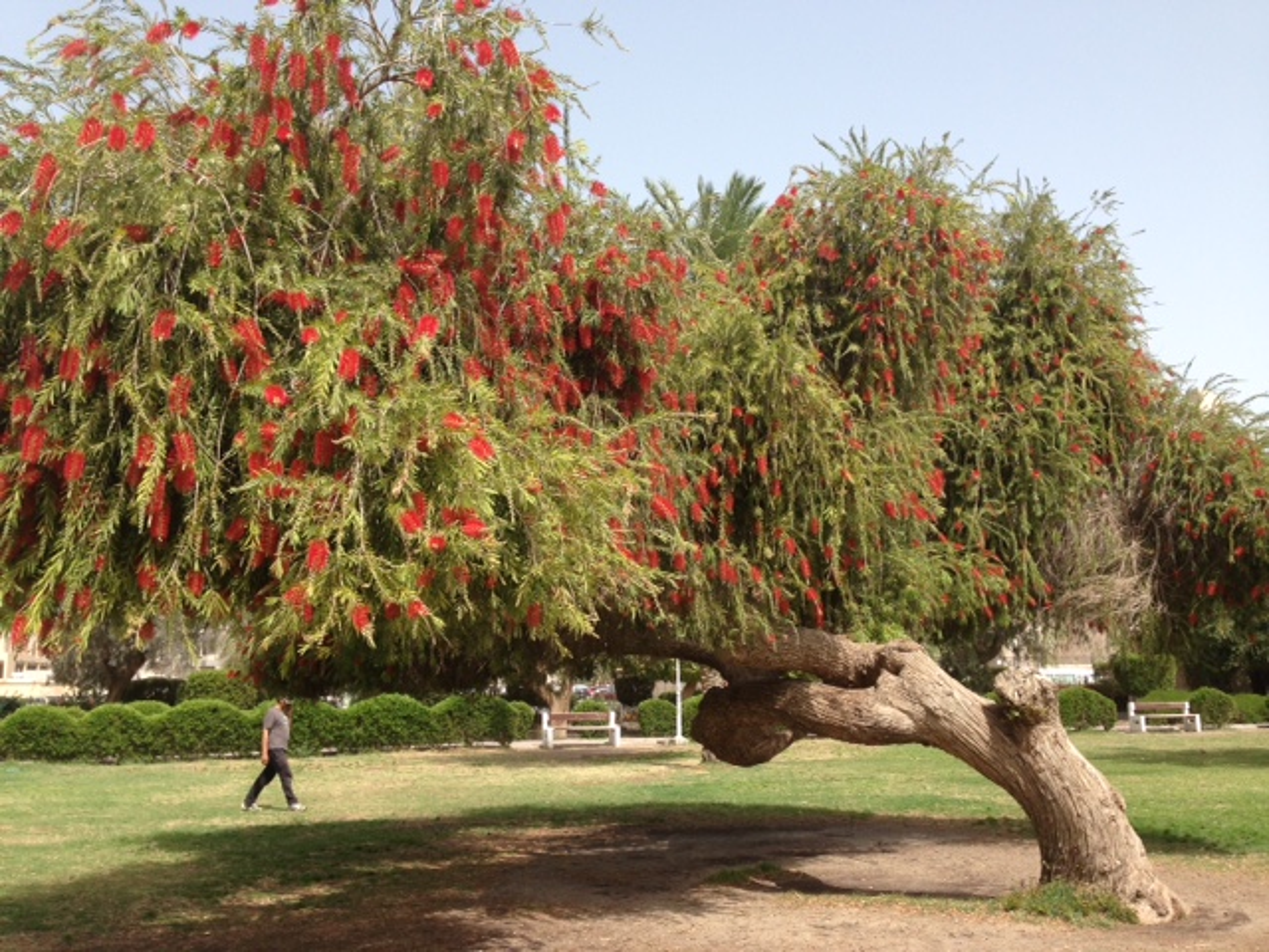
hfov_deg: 55.4
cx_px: 634
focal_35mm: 33
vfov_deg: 42.9
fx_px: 1210
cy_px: 476
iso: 50
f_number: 2.4
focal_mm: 4.12
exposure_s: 1/985
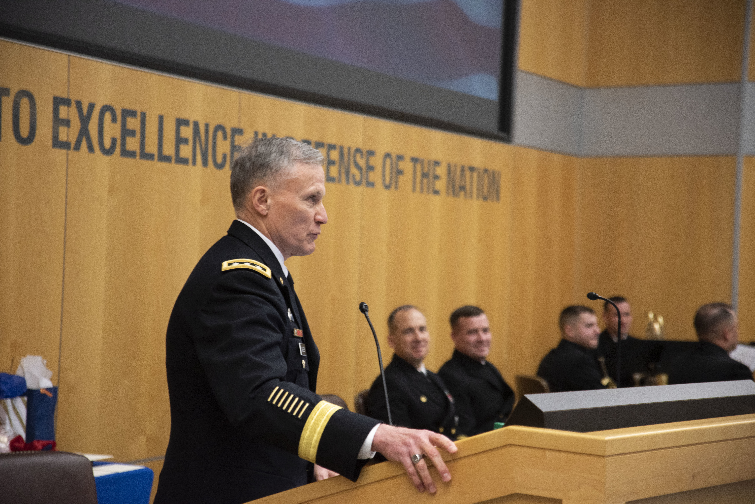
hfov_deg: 23.9
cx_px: 378
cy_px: 252
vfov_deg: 16.1
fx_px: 1783
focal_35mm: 85
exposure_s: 1/125
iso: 1000
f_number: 4.5
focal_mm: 85
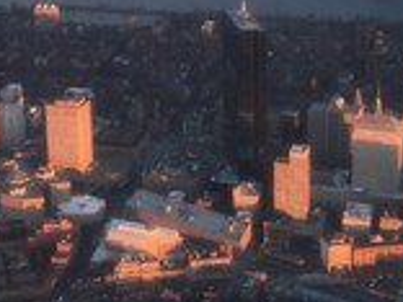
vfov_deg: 12.5
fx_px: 1362
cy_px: 19
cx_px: 16
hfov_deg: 16.5
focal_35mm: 117
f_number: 2.2
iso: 25
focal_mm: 4.15
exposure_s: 1/60
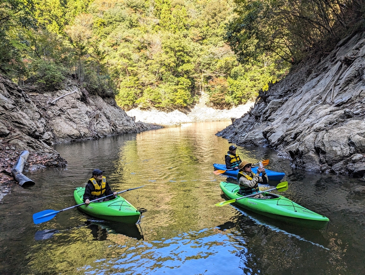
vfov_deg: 57.0
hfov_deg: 71.5
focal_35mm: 24
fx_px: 253
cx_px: 182
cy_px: 138
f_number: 1.85
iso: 41
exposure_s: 1/284
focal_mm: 6.81
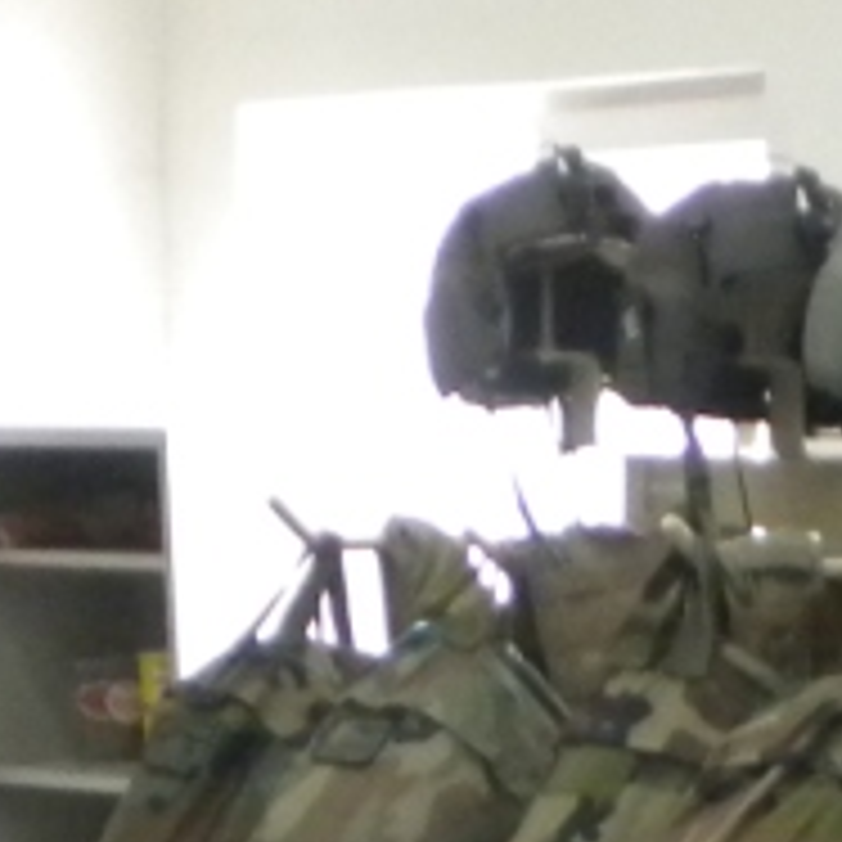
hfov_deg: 8.7
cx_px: 1157
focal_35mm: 198
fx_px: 5449
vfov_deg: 8.4
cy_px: 1625
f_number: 3.5
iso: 400
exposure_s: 1/31.8
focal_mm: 7.4
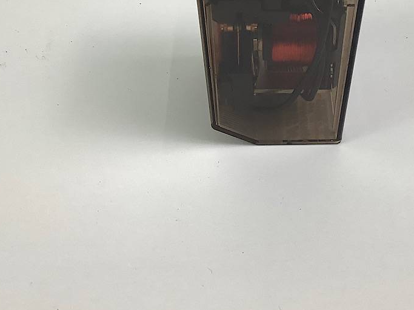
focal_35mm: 54
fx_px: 646
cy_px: 65
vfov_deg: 26.6
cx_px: 265
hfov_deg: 35.3
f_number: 2.4
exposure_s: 1/100
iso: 80
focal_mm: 3.3
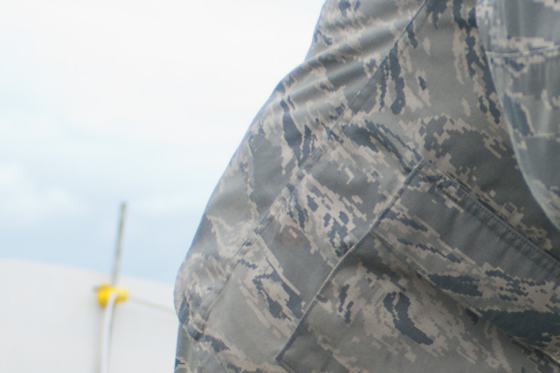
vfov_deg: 6.3
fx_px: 3376
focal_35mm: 217
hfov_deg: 9.4
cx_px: 565
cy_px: 303
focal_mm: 28
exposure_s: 1/400
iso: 100
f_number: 2.8
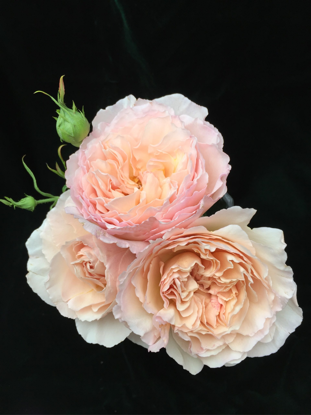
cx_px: 156
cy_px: 208
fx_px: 347
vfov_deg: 61.7
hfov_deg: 48.2
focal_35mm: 29
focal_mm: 4.15
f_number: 2.2
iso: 32
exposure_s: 1/170
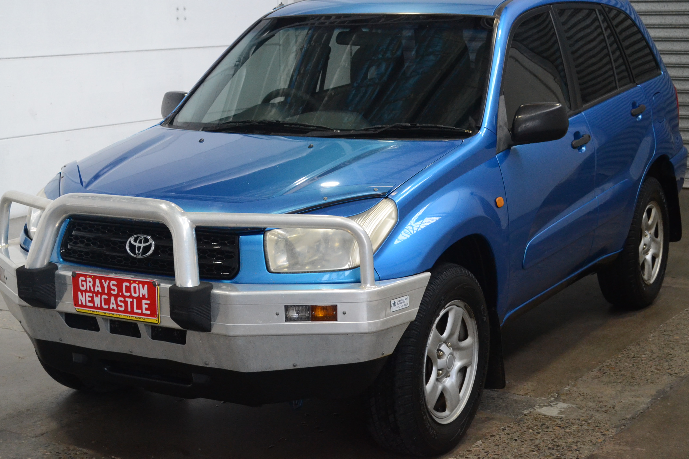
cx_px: 330
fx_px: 1187
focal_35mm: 62
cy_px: 219
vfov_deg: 21.9
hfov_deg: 32.4
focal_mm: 38
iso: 1600
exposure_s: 1/320
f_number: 5
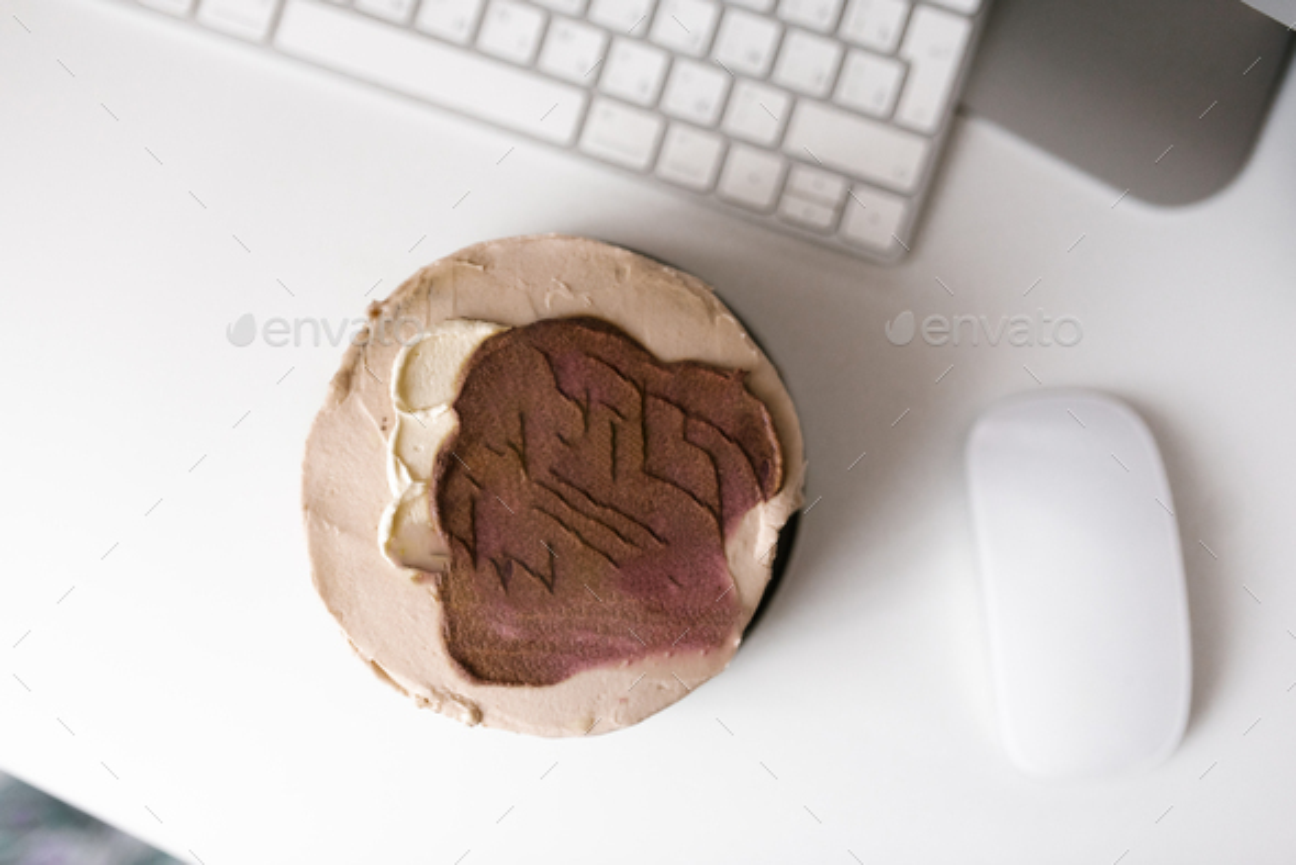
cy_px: 432
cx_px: 648
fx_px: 1261
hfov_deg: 54.4
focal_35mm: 35
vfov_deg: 37.9
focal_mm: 35
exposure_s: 1/320
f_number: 2.2
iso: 400
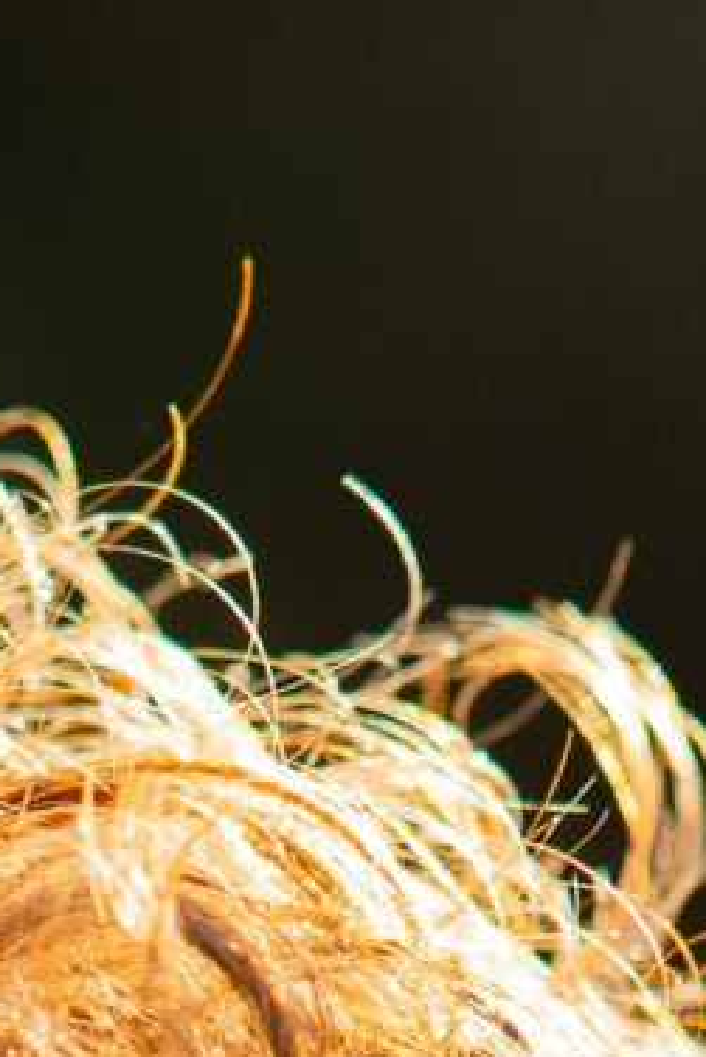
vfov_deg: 3.5
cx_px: -615
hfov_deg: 2.4
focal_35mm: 579
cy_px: 3413
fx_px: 17015
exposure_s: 1/640
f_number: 2.8
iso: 100
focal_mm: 85
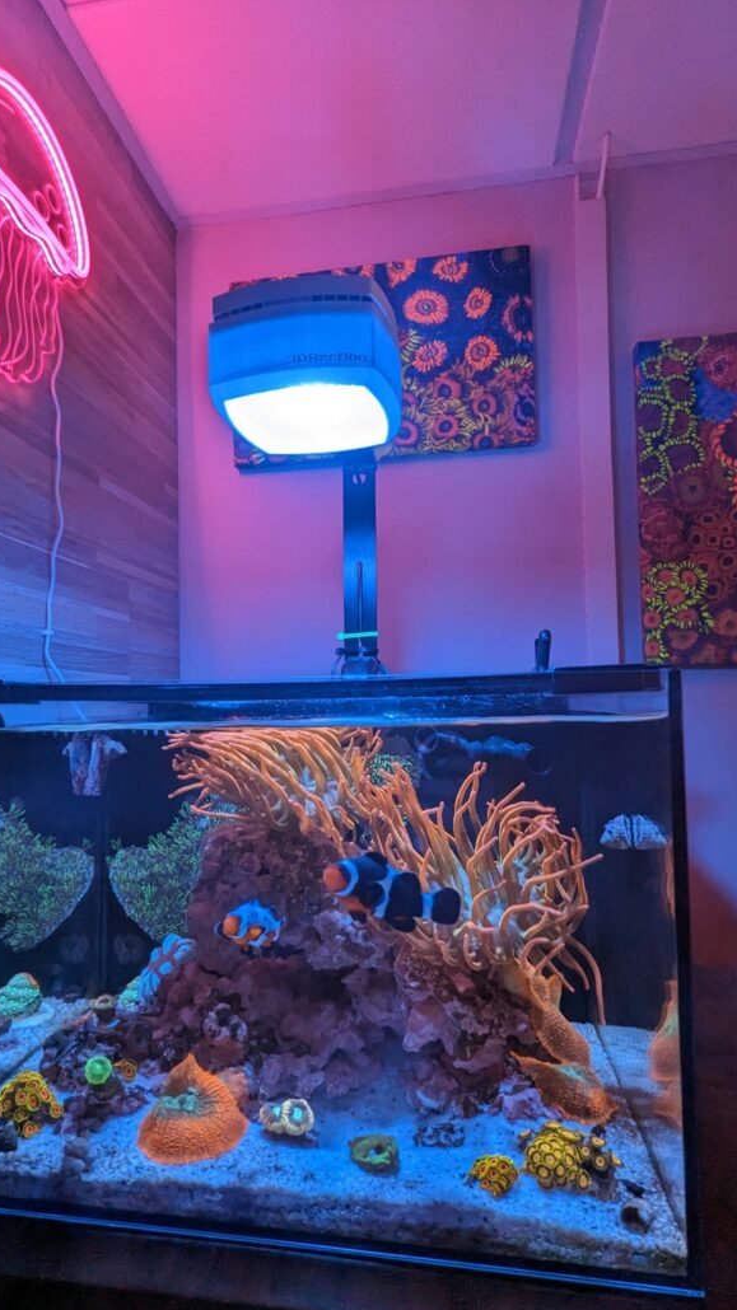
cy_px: 673
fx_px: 626
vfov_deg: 92.6
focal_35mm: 18
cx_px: 351
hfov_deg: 61.0
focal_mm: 2.35
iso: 122
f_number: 2.2
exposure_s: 1/44.7
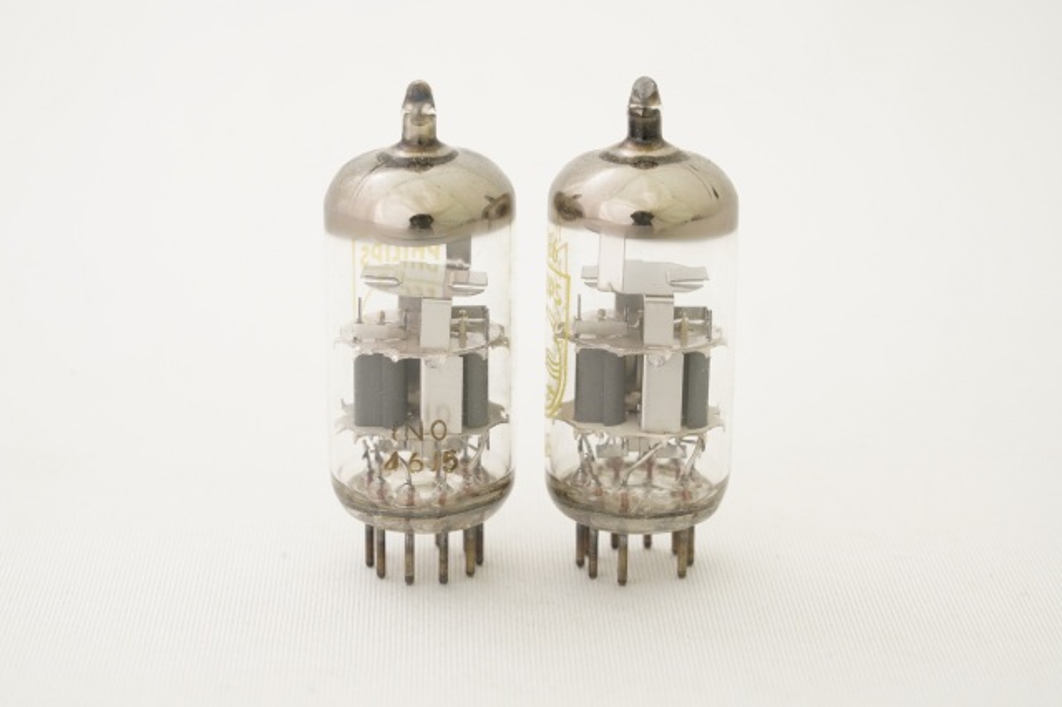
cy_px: 354
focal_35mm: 105
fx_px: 3096
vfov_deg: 13.0
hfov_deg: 19.5
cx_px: 531
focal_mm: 105
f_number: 11
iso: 800
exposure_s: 1/3
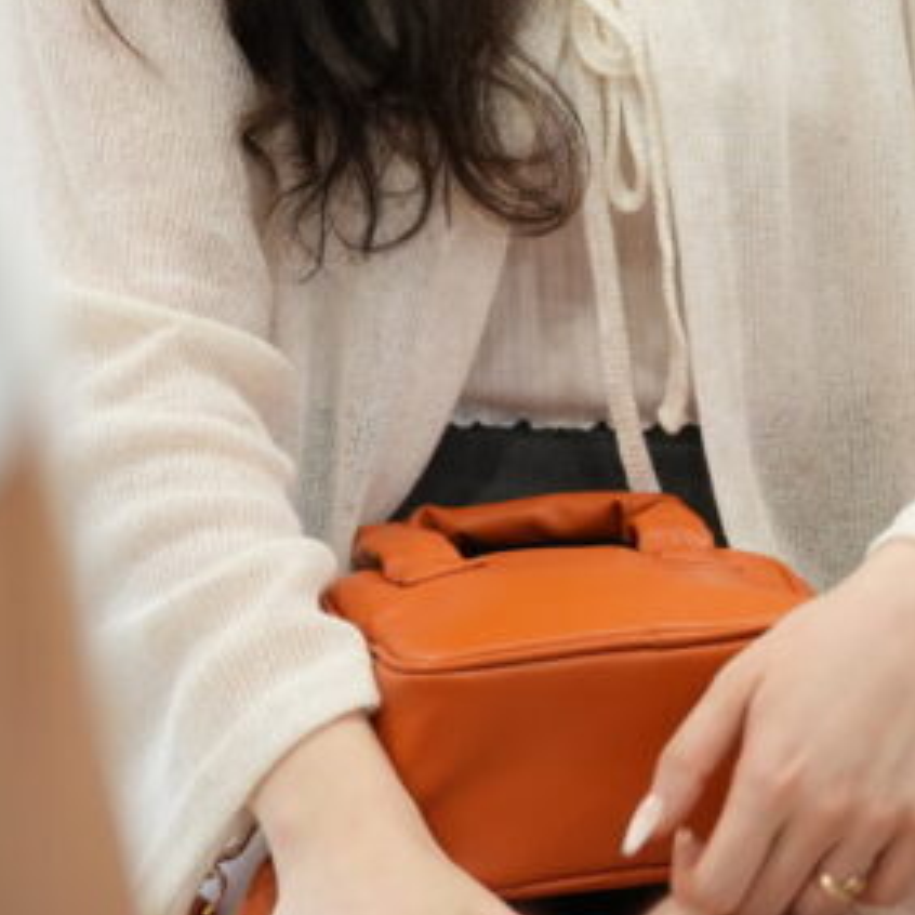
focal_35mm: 253
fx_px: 7566
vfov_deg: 6.9
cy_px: -201
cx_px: 1519
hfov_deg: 6.8
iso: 500
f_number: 2.8
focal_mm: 70
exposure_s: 1/125
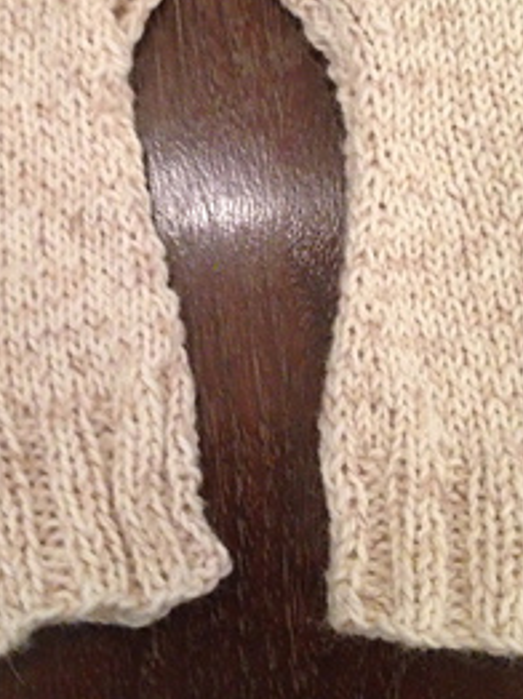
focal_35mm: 63
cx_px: 217
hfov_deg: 23.2
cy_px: 157
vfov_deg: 30.1
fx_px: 1271
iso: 400
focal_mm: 4.12
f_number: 2.4
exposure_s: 1/20
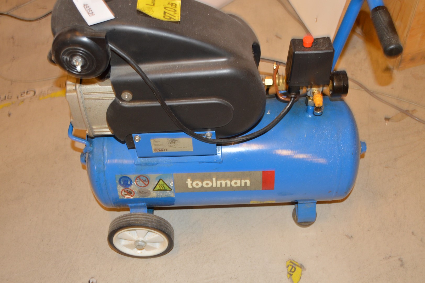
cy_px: 142
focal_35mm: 39
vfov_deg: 34.2
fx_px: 460
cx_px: 212
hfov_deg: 49.6
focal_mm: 26
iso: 720
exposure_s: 1/60
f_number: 4
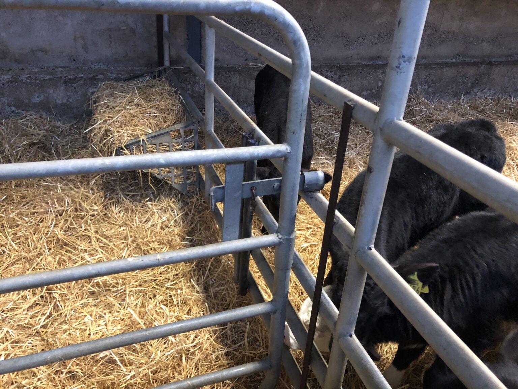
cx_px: 259
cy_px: 194
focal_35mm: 28
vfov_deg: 49.7
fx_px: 419
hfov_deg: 63.4
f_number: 1.8
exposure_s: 1/4
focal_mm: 3.99
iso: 100
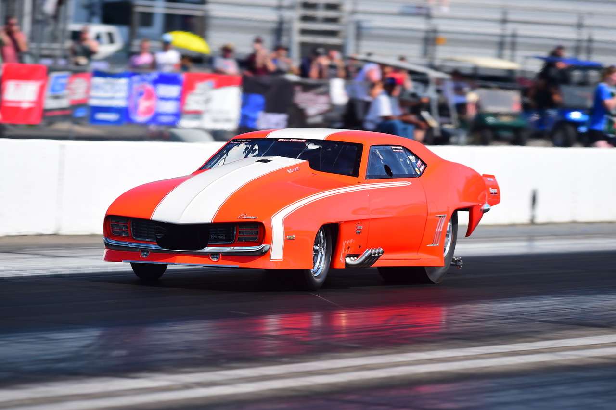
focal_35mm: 300
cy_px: 205
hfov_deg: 6.9
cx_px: 308
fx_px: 5130
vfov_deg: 4.6
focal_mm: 300
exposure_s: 1/320
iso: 100
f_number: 5
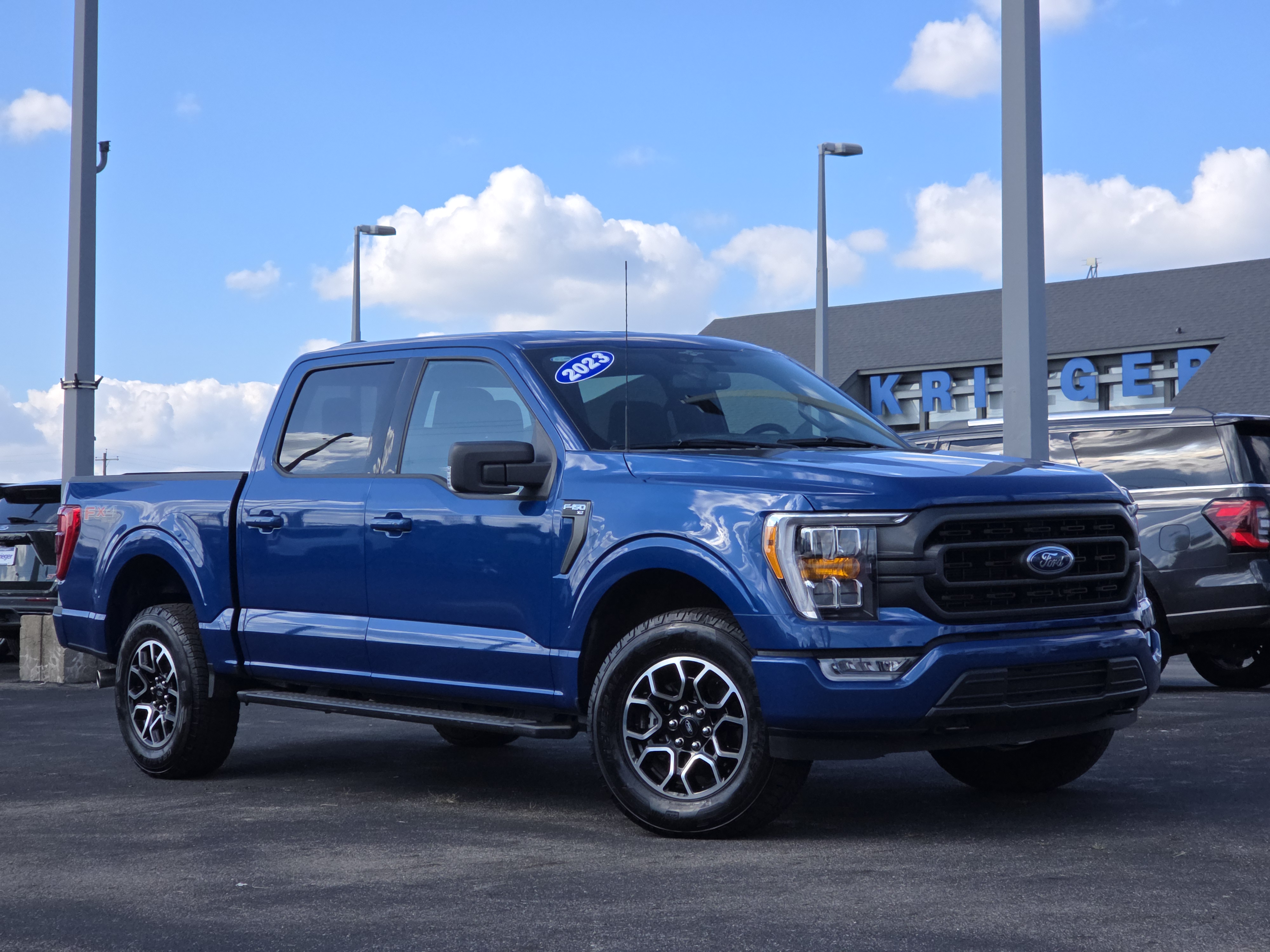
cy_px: 476
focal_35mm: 69
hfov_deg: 28.2
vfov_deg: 21.3
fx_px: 2531
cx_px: 635
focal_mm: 7
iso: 25
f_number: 2.4
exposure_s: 1/850
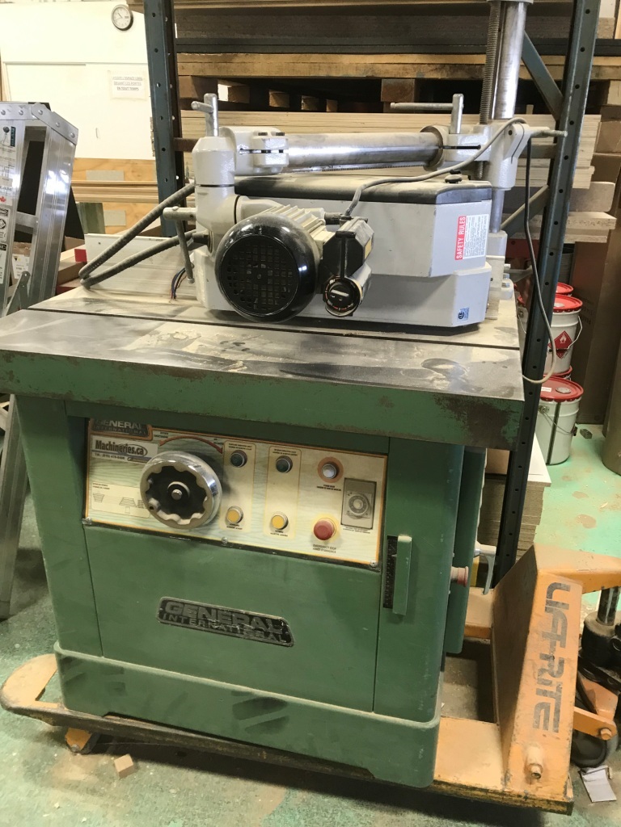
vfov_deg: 63.4
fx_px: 670
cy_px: 414
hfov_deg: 49.7
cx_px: 310
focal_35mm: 28
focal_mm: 3.99
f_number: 1.8
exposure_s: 1/20
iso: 40
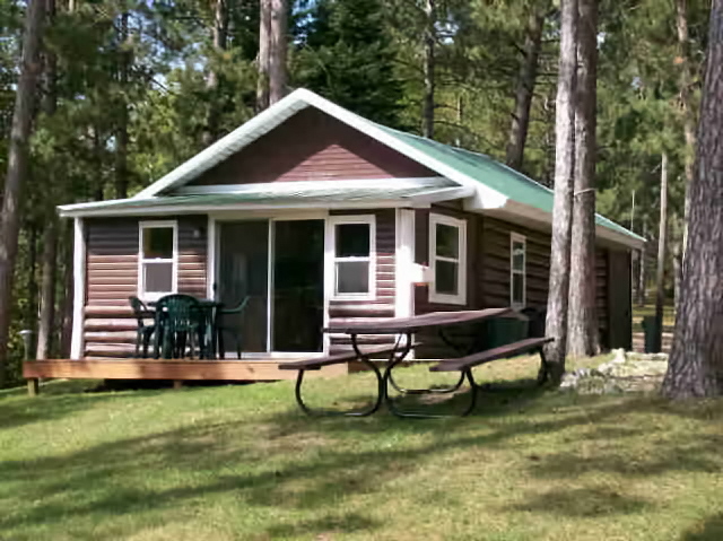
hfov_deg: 27.8
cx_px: 362
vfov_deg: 21.0
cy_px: 270
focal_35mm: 70
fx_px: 1461
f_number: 3.8
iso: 80
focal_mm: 11.6
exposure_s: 1/364
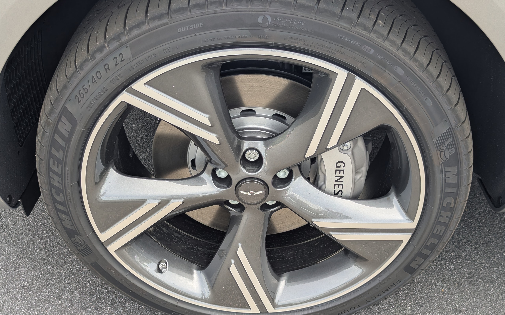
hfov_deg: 39.6
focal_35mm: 51
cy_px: 161
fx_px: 702
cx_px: 252
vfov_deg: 25.3
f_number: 1.85
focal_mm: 6.81
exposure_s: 1/390
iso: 47
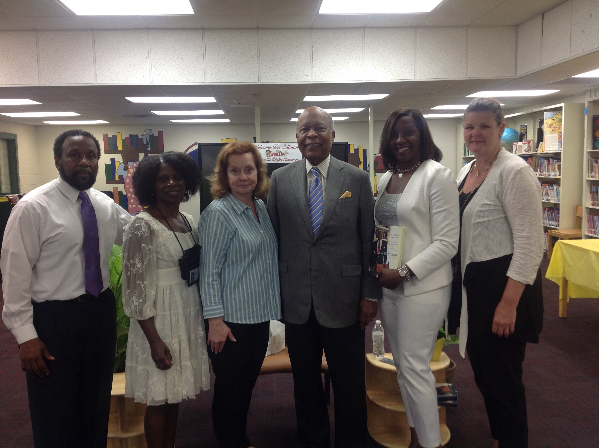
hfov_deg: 52.7
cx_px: 300
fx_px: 605
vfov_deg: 40.6
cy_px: 224
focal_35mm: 35
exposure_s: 1/30
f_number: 2.4
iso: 50
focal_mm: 4.28
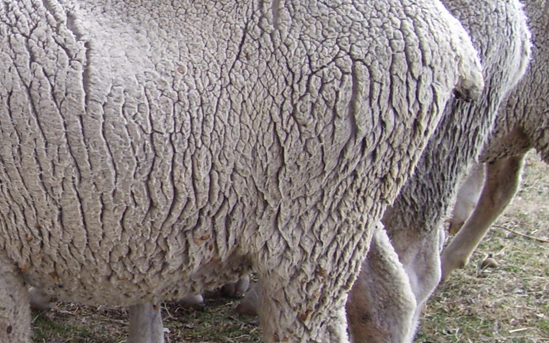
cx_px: -25
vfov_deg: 15.9
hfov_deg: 23.9
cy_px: 147
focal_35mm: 82
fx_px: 1227
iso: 80
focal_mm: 6
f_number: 2.7
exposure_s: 1/350
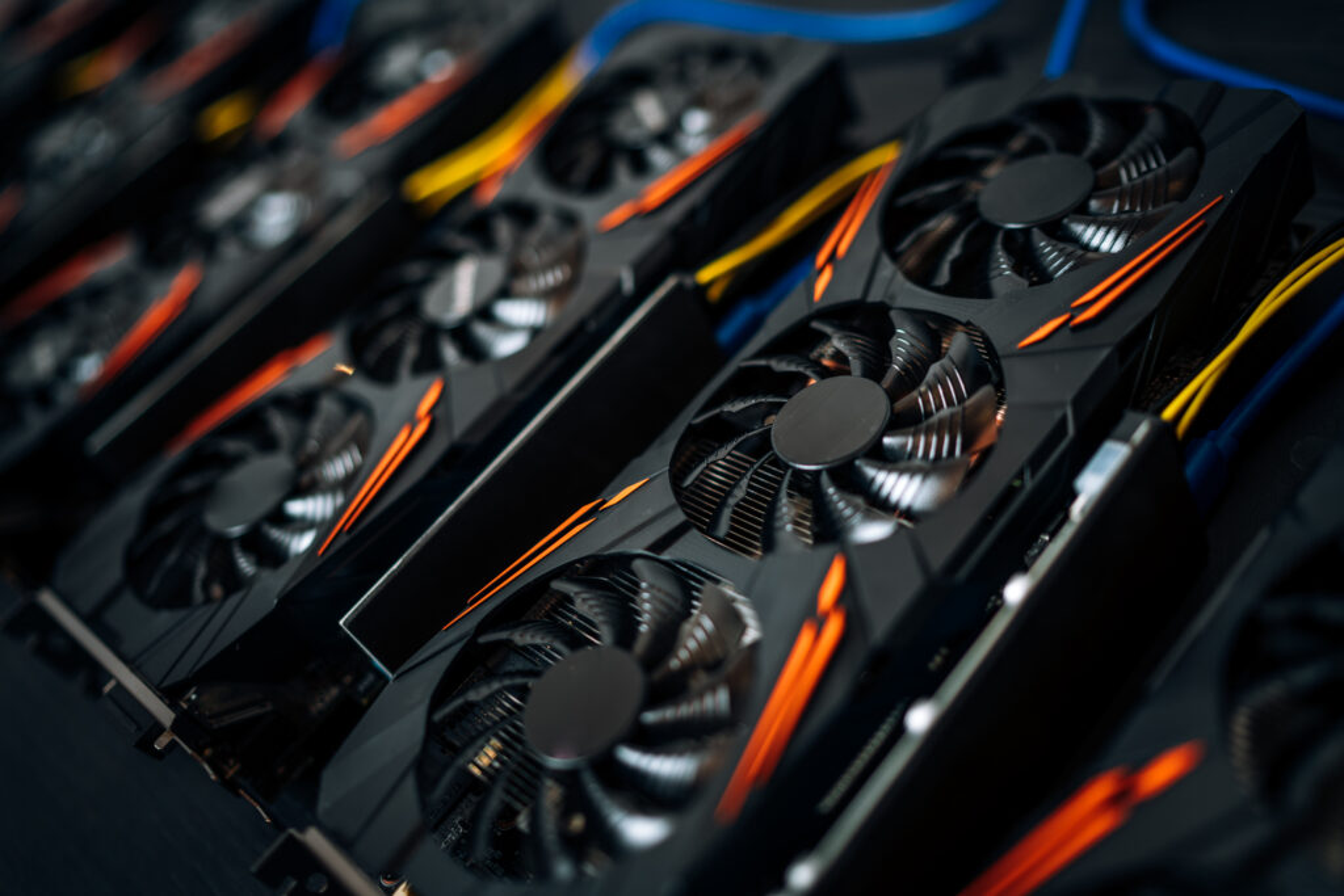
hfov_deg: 54.4
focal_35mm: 35
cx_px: 672
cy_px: 448
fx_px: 1307
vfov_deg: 37.9
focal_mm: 35
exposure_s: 1/40
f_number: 1.6
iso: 80
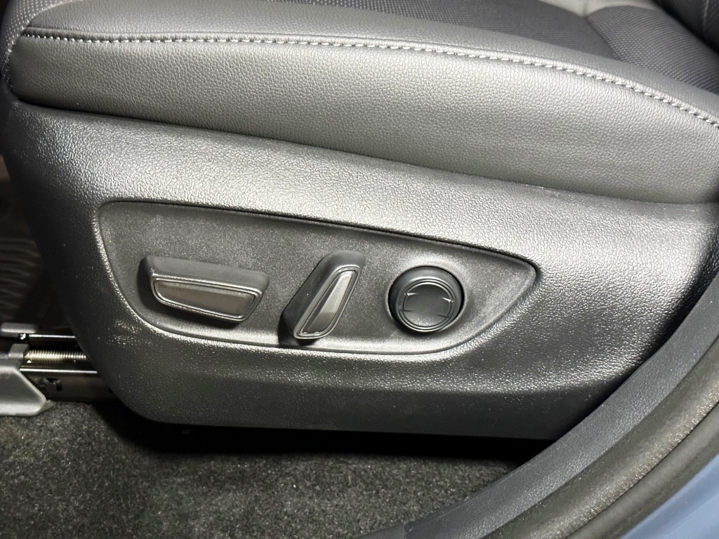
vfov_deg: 30.3
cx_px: 360
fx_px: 997
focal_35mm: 48
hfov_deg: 39.7
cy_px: 270
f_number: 1.78
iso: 500
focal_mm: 6.86
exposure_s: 1/30
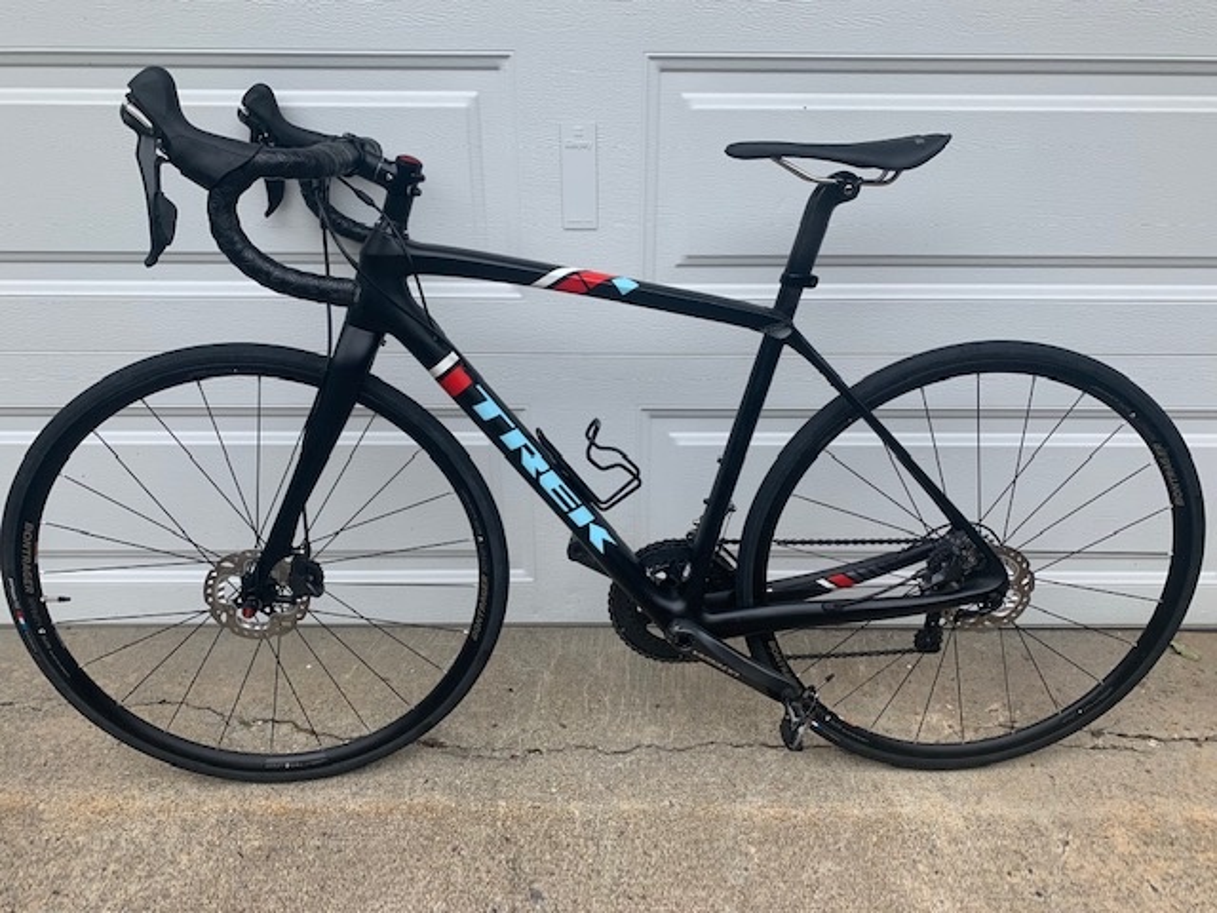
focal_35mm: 26
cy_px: 456
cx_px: 608
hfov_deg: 67.3
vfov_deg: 53.1
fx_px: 914
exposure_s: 1/732
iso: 25
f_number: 1.8
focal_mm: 4.25
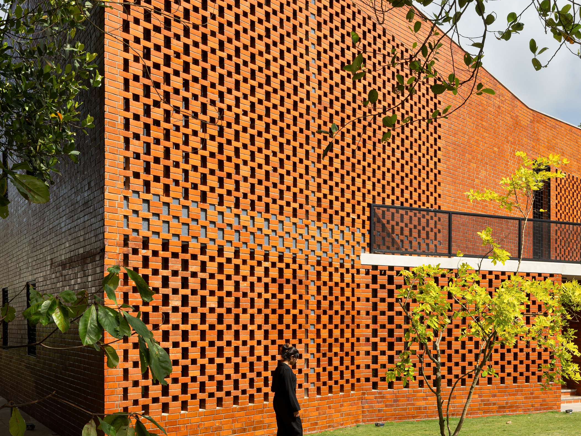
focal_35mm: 44
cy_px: 183
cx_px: 348
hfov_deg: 42.6
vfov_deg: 32.7
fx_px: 741
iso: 100
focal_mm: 19.5
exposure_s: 1/60
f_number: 10
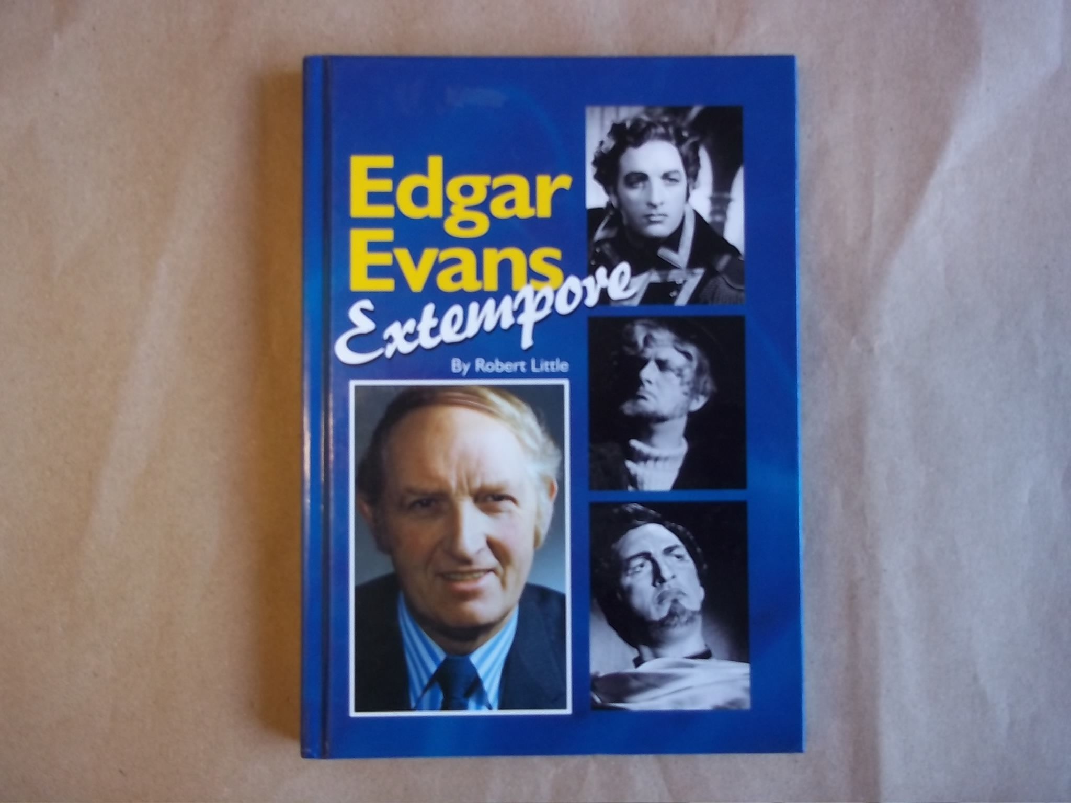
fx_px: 1114
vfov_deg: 39.7
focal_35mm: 36
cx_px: 536
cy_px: 402
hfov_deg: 51.4
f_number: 3.1
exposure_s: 1/40
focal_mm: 6.5
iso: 80
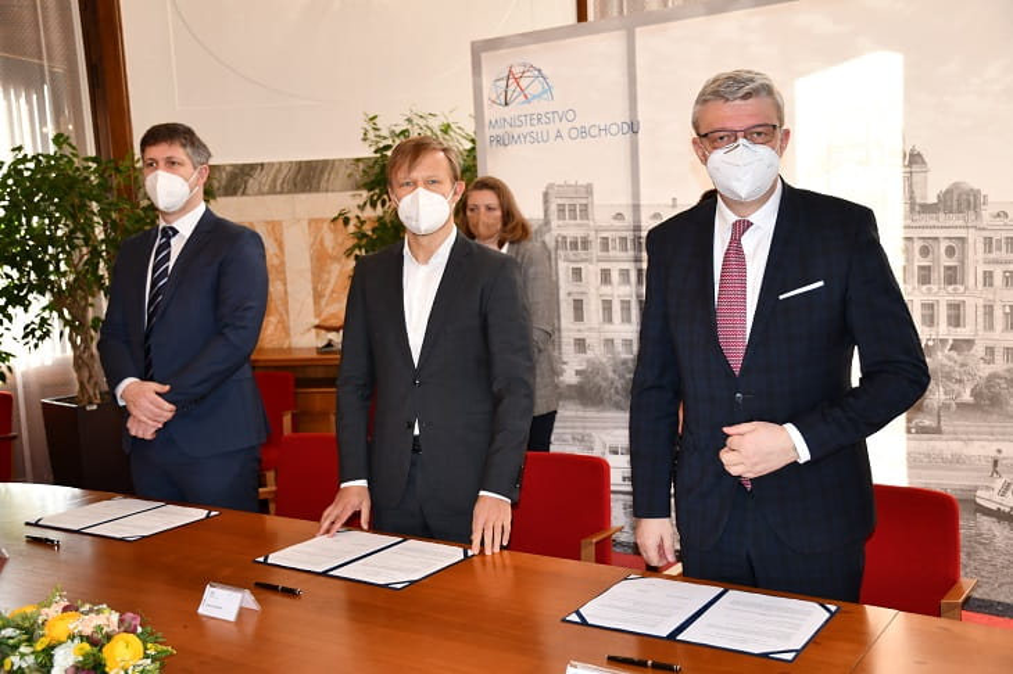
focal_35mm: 39
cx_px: 506
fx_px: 1097
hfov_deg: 49.6
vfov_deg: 34.2
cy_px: 337
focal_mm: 26
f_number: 3
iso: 400
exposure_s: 1/100
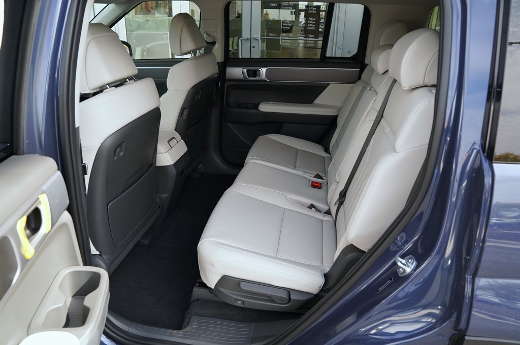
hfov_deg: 73.8
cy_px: 172
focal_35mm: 24
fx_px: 346
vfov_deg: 53.0
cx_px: 260
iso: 100
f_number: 5.6
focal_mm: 24
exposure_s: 1/50
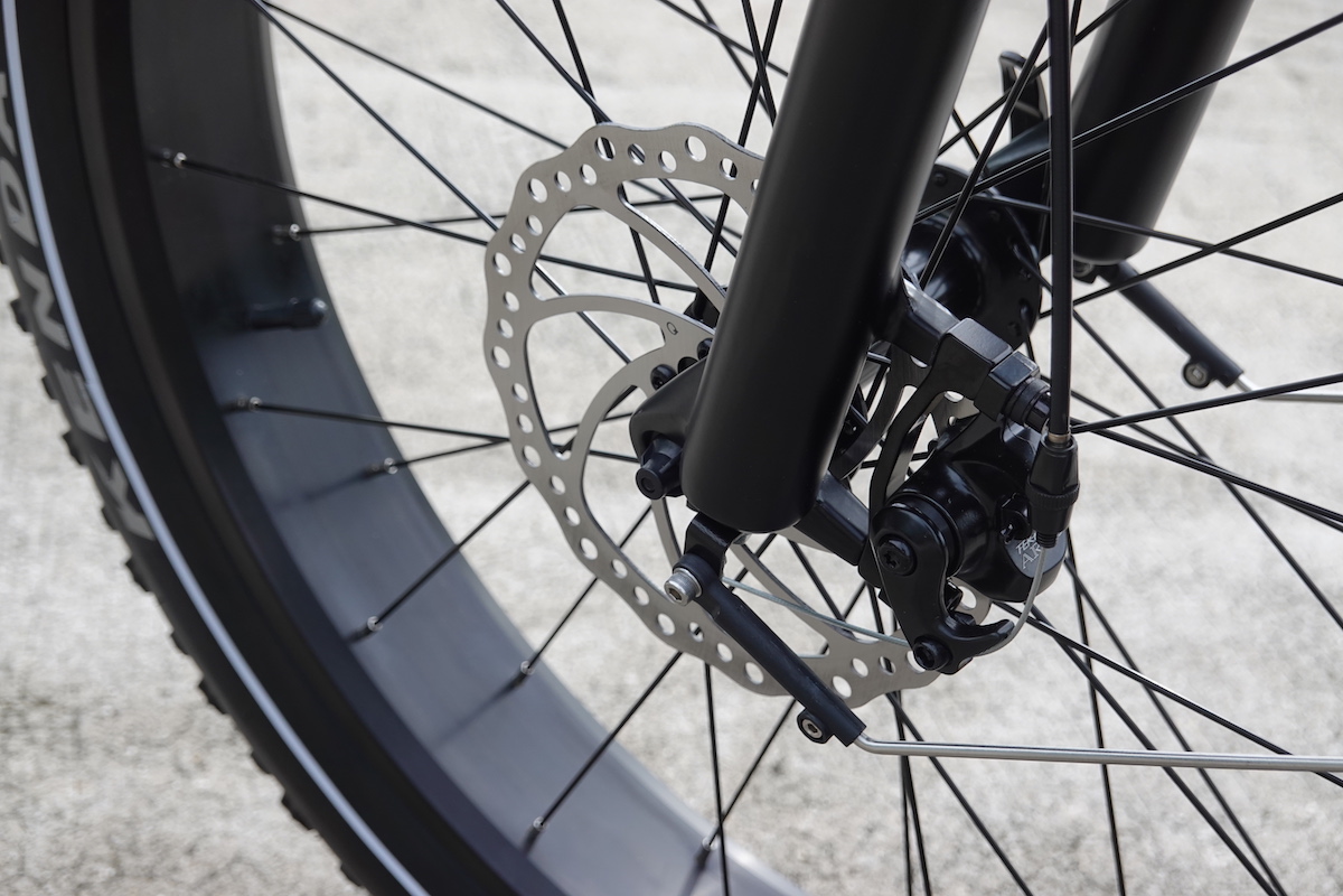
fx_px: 2798
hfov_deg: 27.0
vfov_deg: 18.2
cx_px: 672
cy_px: 448
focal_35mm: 75
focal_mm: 27.44
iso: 100
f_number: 4
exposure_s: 1/250
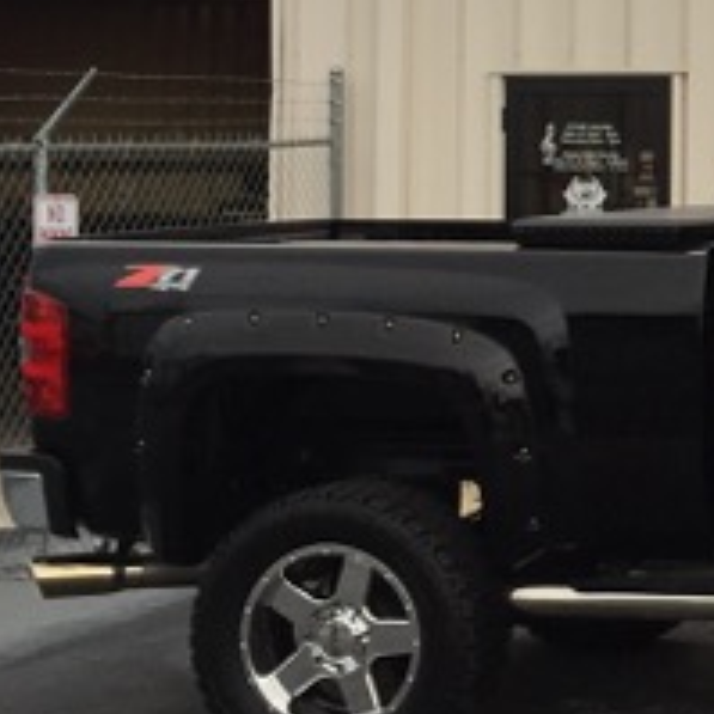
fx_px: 2404
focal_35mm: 103
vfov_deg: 16.9
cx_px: 1162
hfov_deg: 15.2
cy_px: 258
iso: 32
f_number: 2.2
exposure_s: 1/286
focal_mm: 4.15
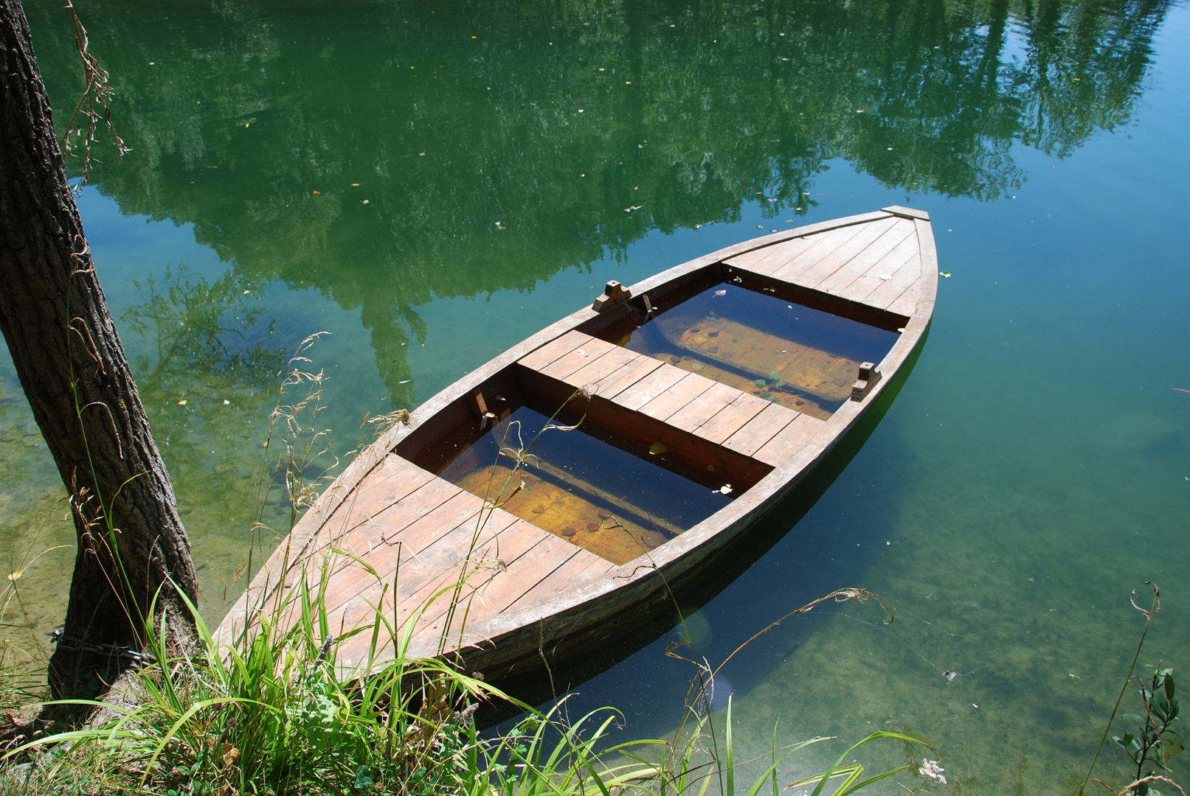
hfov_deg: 67.3
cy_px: 398
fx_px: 894
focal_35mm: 27
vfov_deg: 48.1
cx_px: 595
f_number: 6.3
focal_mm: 18
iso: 100
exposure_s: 1/160
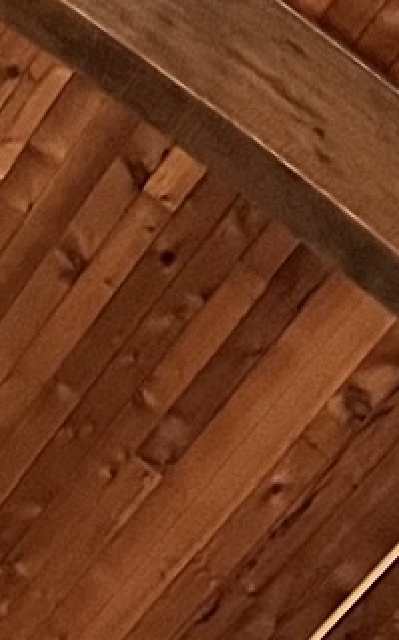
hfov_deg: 6.8
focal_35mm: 173
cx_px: -837
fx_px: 3014
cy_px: 1822
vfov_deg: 9.7
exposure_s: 1/60
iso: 500
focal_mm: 5.7
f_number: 1.5
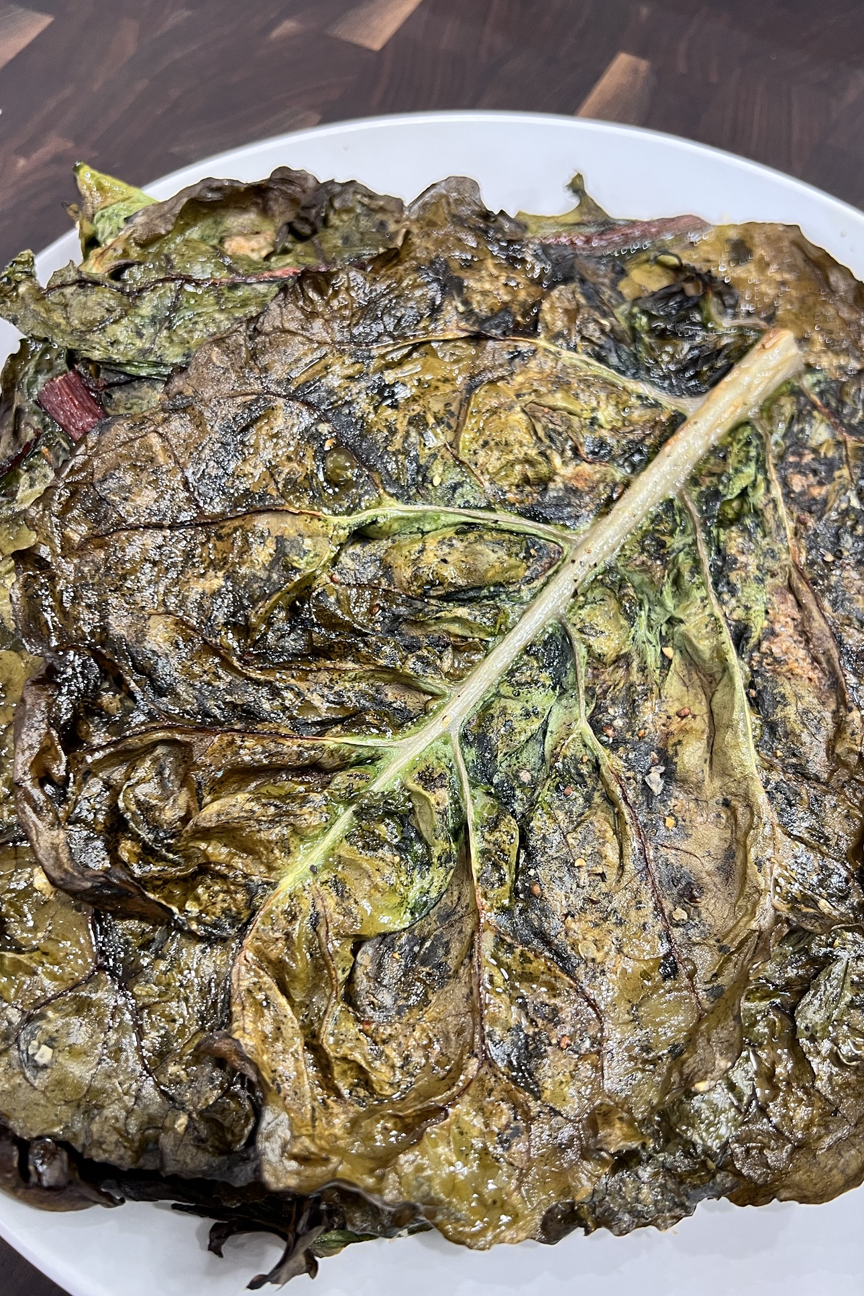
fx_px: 1008
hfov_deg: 46.4
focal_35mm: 28
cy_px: 660
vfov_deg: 65.5
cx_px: 452
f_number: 1.5
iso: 100
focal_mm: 5.7
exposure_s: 1/60
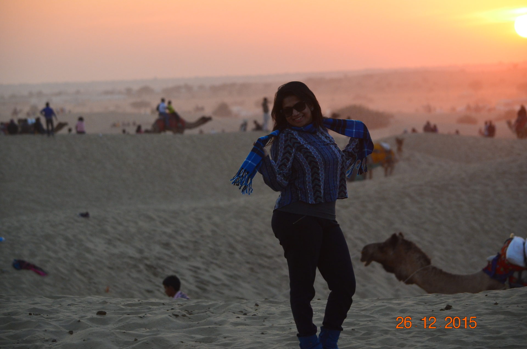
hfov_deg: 12.5
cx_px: 264
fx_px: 2411
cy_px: 174
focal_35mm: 165
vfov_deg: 8.3
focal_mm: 110
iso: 1600
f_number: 6.3
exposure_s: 1/640
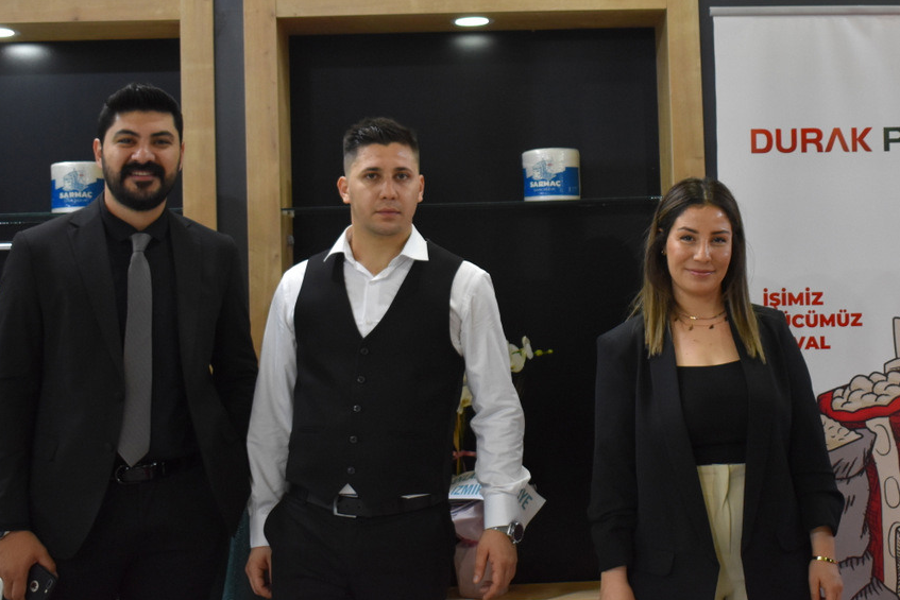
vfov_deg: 20.0
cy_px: 196
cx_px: 593
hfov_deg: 29.5
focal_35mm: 68
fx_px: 1700
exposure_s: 1/125
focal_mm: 30
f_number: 4.2
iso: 1250
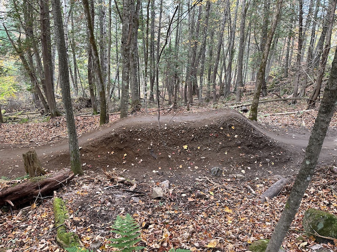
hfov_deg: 71.6
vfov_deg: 56.8
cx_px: 168
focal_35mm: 24
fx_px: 234
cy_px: 126
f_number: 1.78
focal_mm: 6.86
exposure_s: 1/121
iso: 125
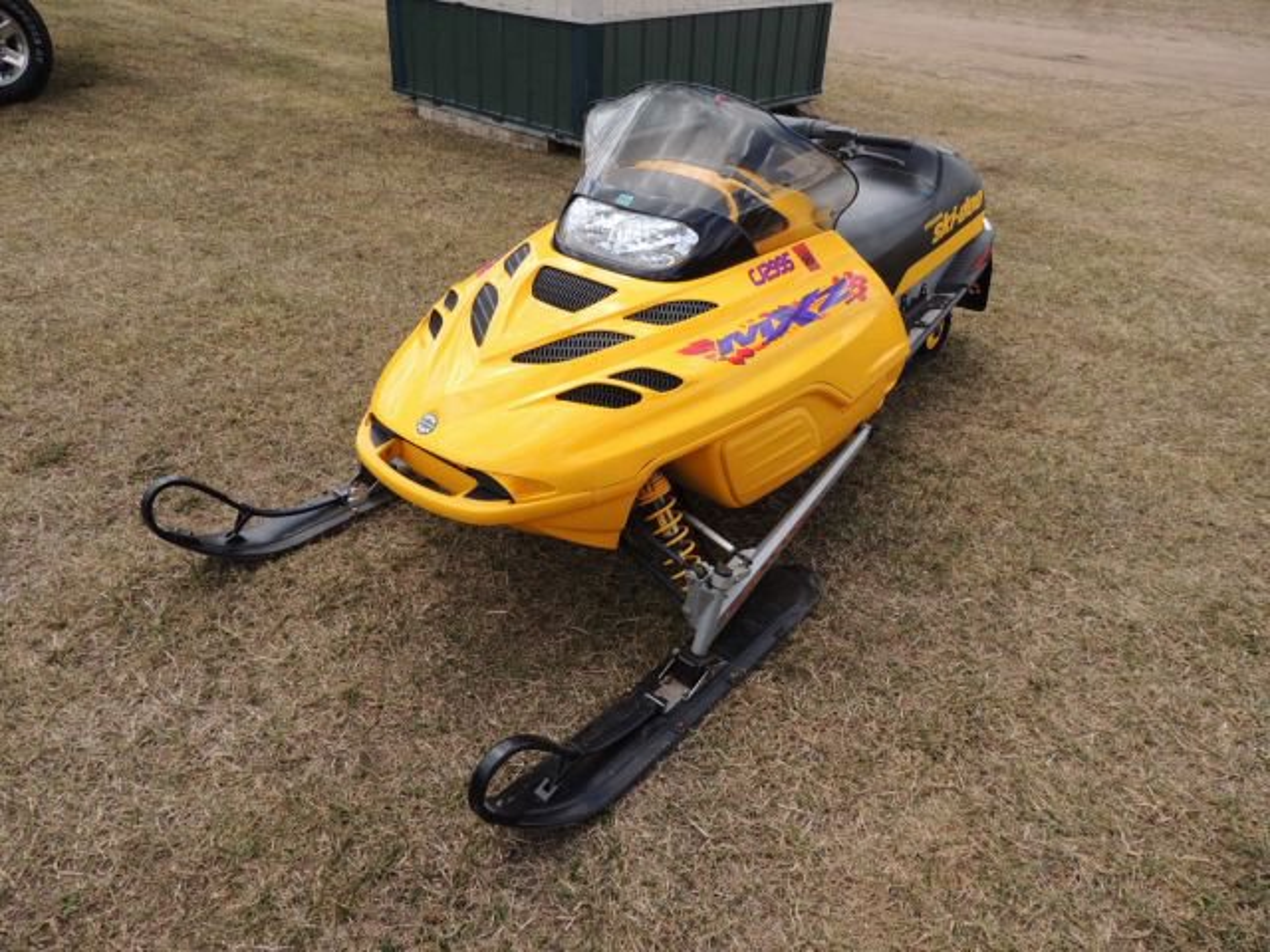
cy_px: 476
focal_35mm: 24
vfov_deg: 56.8
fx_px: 881
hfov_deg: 71.6
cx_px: 635
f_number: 3
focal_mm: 4.3
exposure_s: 1/800
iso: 100
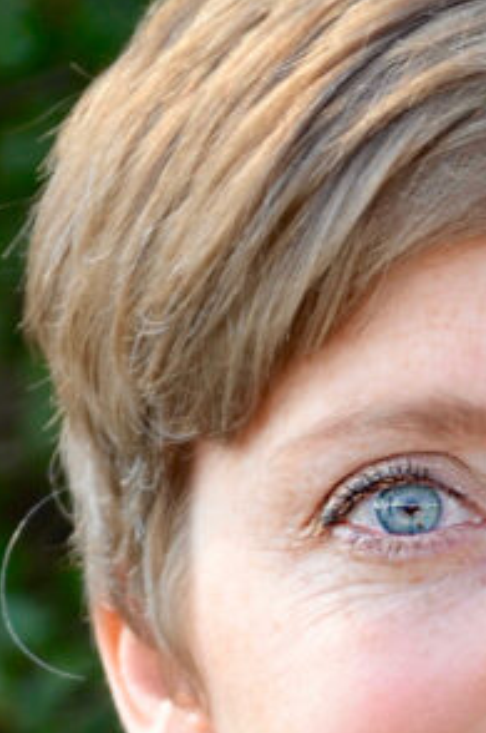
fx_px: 8443
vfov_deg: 4.9
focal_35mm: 416
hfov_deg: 3.3
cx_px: 633
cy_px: 1400
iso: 100
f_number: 5.6
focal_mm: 55
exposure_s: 1/60
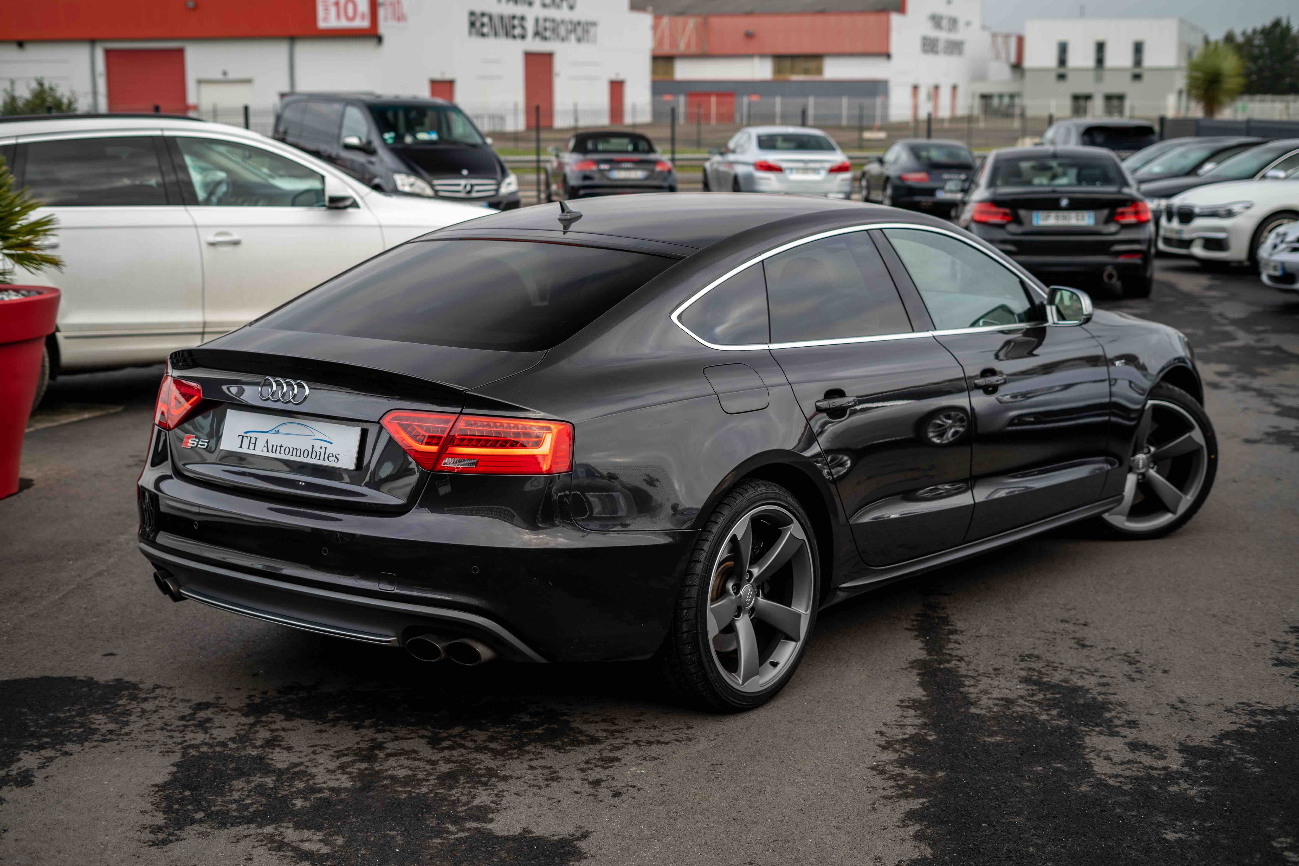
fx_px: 1804
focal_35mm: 50
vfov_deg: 27.0
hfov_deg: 39.6
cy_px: 433
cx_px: 650
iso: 100
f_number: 3.2
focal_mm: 50
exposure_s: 1/125
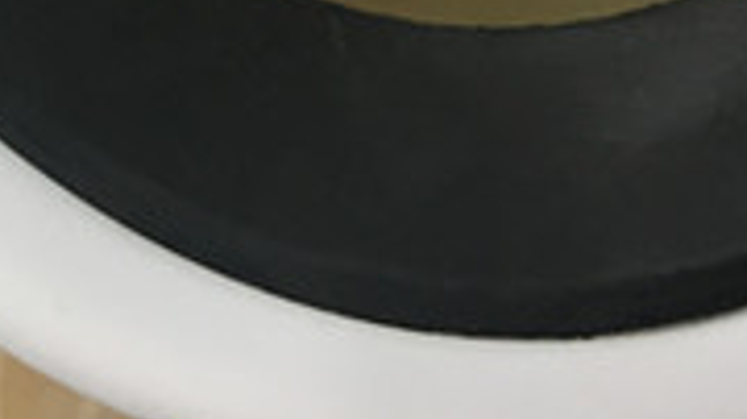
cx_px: 199
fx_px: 2257
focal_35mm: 114
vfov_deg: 9.5
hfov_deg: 18.7
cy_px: -575
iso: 125
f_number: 2.2
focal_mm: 4.15
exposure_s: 1/33
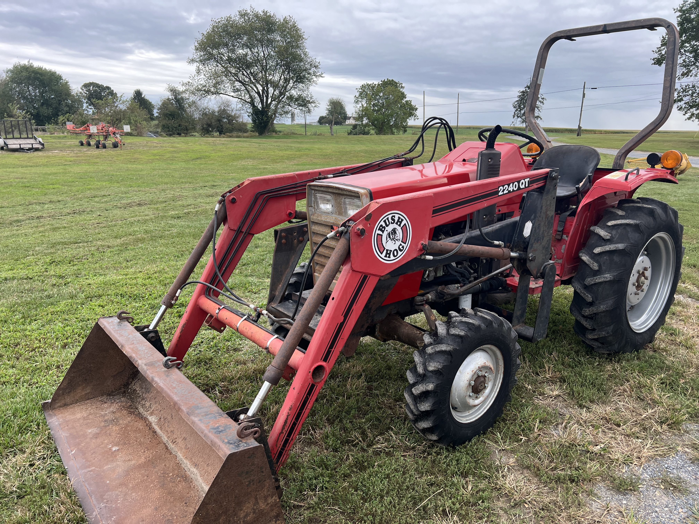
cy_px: 262
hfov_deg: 67.3
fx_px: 525
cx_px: 350
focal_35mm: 26
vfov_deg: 53.1
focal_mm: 5.7
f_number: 1.5
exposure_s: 1/257
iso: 40
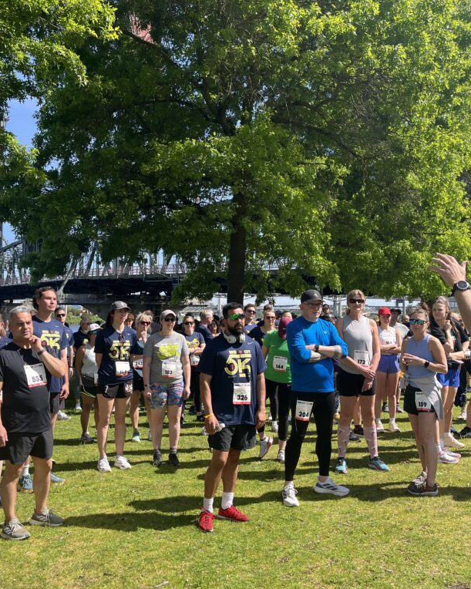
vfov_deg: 52.8
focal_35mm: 34
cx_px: 249
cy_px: 295
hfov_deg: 43.3
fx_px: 593
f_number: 1.6
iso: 50
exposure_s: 1/1339
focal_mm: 5.1
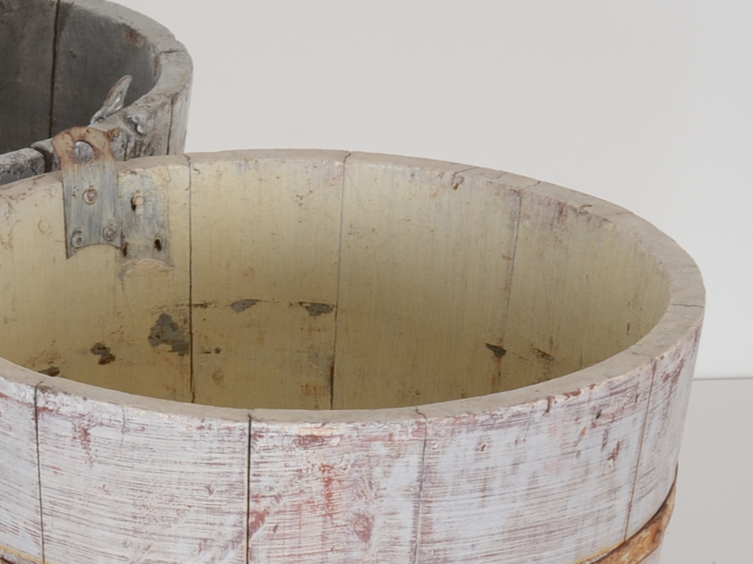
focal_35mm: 188
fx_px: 4089
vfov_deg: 7.9
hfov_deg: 10.3
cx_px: -216
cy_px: 417
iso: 125
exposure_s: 1/125
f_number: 13
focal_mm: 50
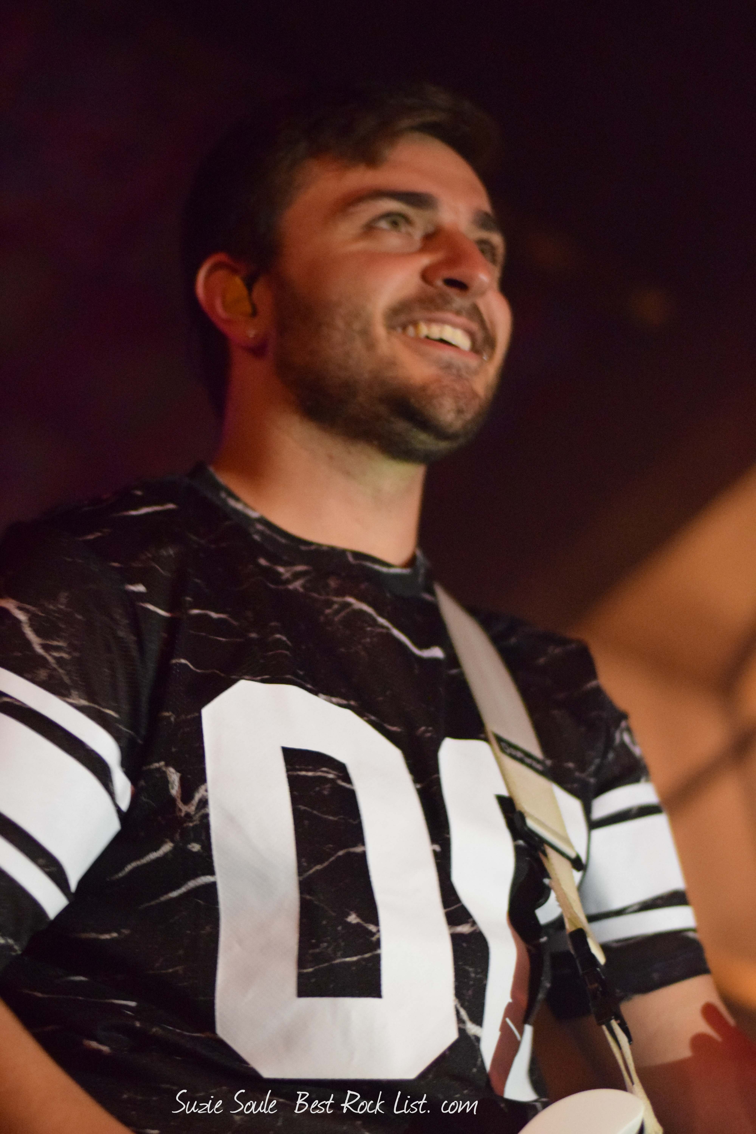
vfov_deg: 27.0
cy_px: 567
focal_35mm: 75
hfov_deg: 18.2
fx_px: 2362
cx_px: 378
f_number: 1.8
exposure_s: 1/30
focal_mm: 50
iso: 6400
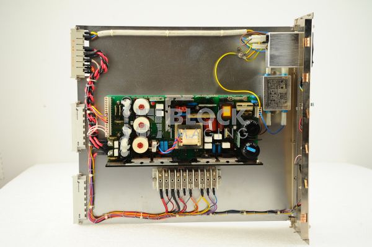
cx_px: 186
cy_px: 124
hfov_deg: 36.3
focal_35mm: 55
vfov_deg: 24.6
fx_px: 568
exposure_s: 1/100
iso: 800
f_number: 6.3
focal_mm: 55
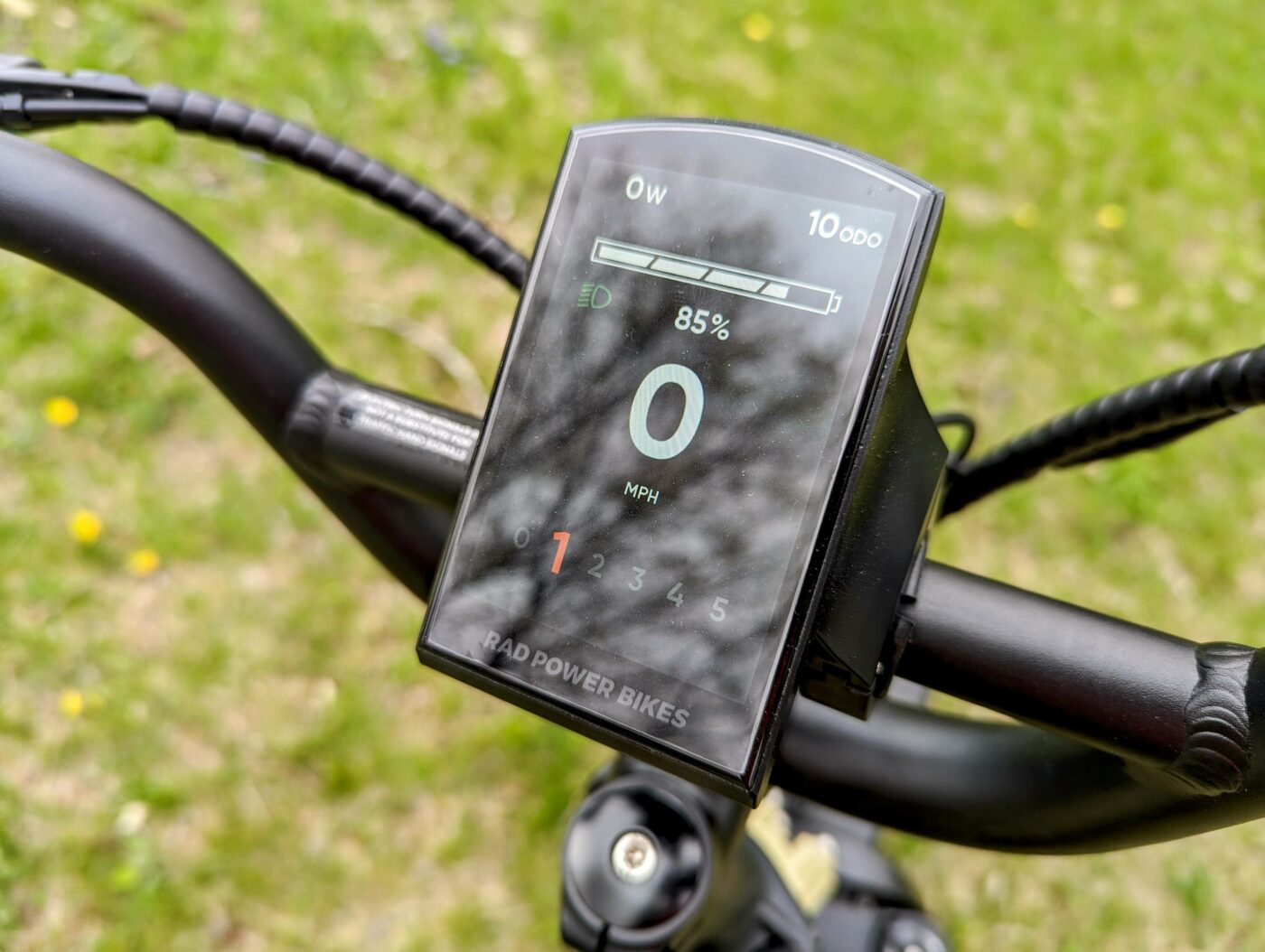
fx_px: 878
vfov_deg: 56.9
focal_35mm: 24
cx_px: 632
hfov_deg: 71.5
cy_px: 476
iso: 41
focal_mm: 6.81
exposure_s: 1/144
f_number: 1.85
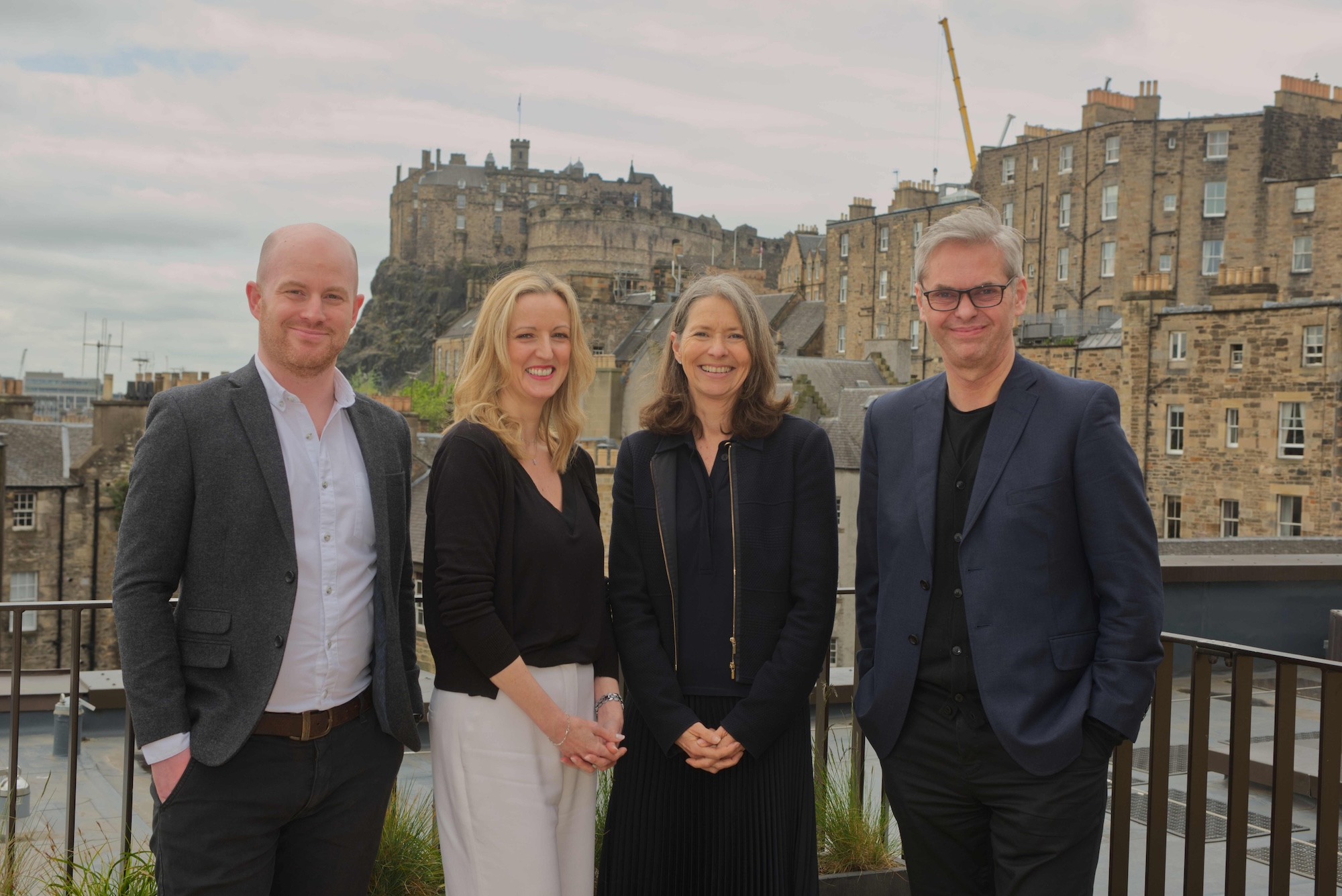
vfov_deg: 28.1
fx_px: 1790
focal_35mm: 48
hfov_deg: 41.1
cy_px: 448
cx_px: 671
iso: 320
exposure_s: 1/250
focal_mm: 48
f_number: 10
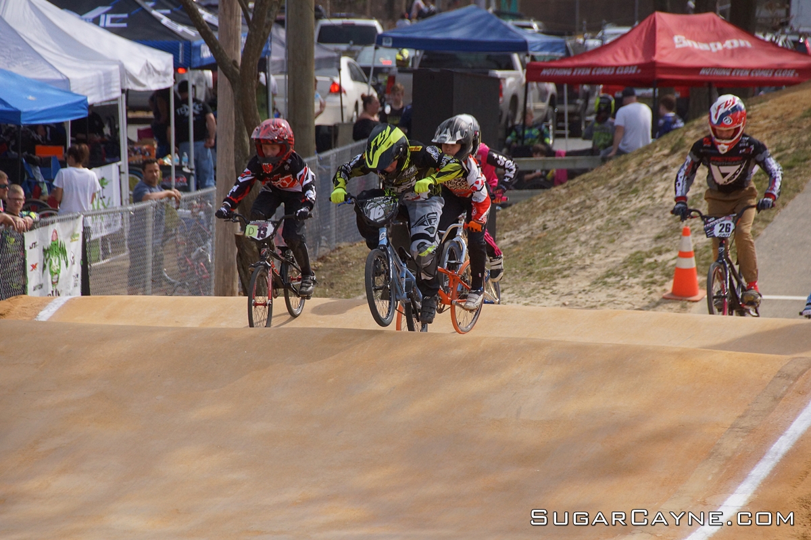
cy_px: 270
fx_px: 6082
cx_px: 406
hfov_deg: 7.6
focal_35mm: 270
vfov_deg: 5.1
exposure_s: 1/2000
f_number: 8
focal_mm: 180
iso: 800
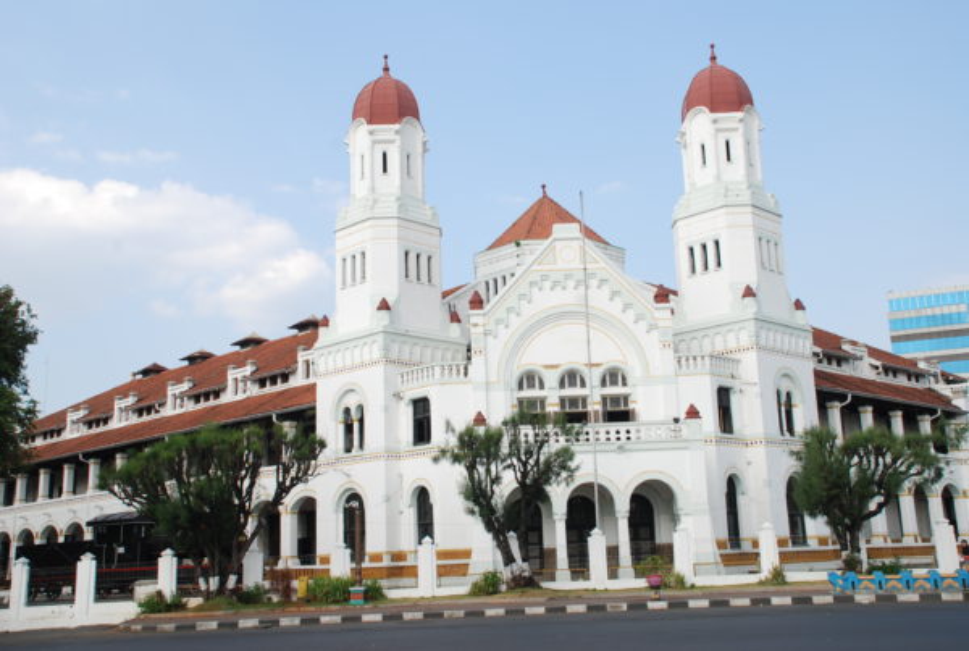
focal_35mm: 39
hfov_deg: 49.5
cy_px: 326
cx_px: 484
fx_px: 1052
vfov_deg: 34.4
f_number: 9
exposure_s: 1/100
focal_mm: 26
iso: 125
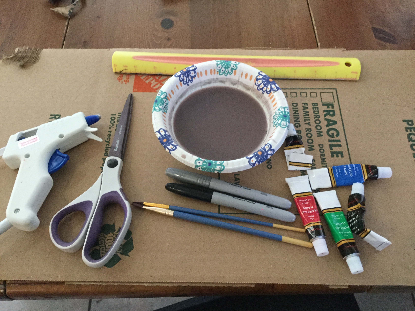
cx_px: 208
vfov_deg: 45.4
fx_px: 372
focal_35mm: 31
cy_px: 156
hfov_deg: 58.4
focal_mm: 3.3
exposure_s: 1/24
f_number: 2.4
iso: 200
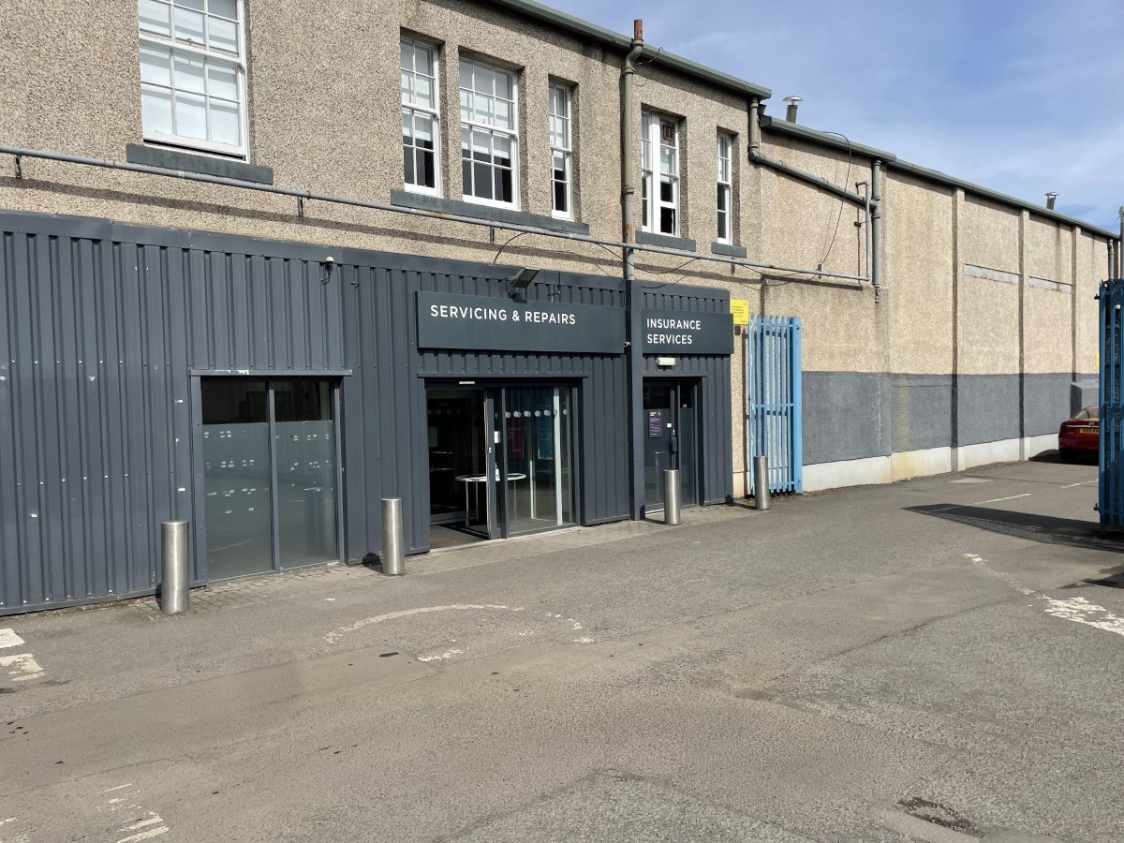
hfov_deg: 67.3
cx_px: 562
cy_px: 422
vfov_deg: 53.1
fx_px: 844
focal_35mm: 26
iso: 32
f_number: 1.6
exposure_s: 1/4292
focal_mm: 4.2
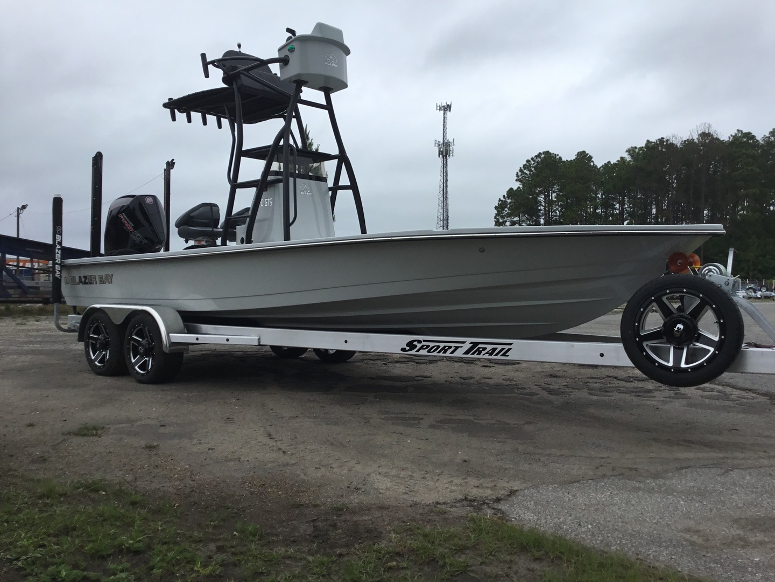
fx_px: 694
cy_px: 291
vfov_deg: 45.4
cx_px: 388
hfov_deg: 58.4
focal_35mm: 31
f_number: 2.4
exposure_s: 1/721
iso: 25
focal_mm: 3.3
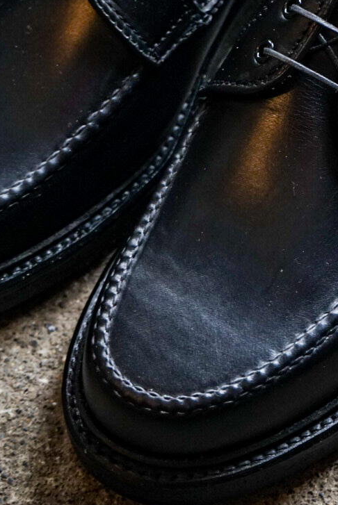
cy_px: 99
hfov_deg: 10.5
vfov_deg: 15.8
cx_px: 347
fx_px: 1813
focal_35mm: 129
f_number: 5.6
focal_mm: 58
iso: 1000
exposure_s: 1/30
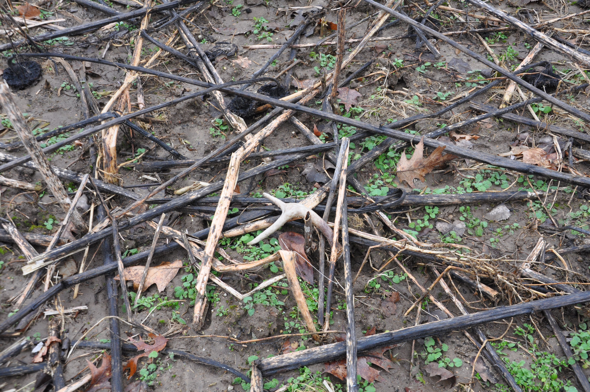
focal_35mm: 48
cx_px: 295
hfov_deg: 41.2
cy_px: 196
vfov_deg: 28.0
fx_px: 786
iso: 400
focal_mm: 32
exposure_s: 1/80
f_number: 9
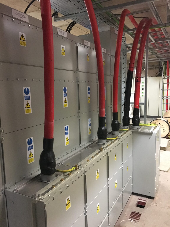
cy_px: 114
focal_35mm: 29
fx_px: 190
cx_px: 85
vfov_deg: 61.7
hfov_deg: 48.2
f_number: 2.2
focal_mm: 4.15
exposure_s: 1/17
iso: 320
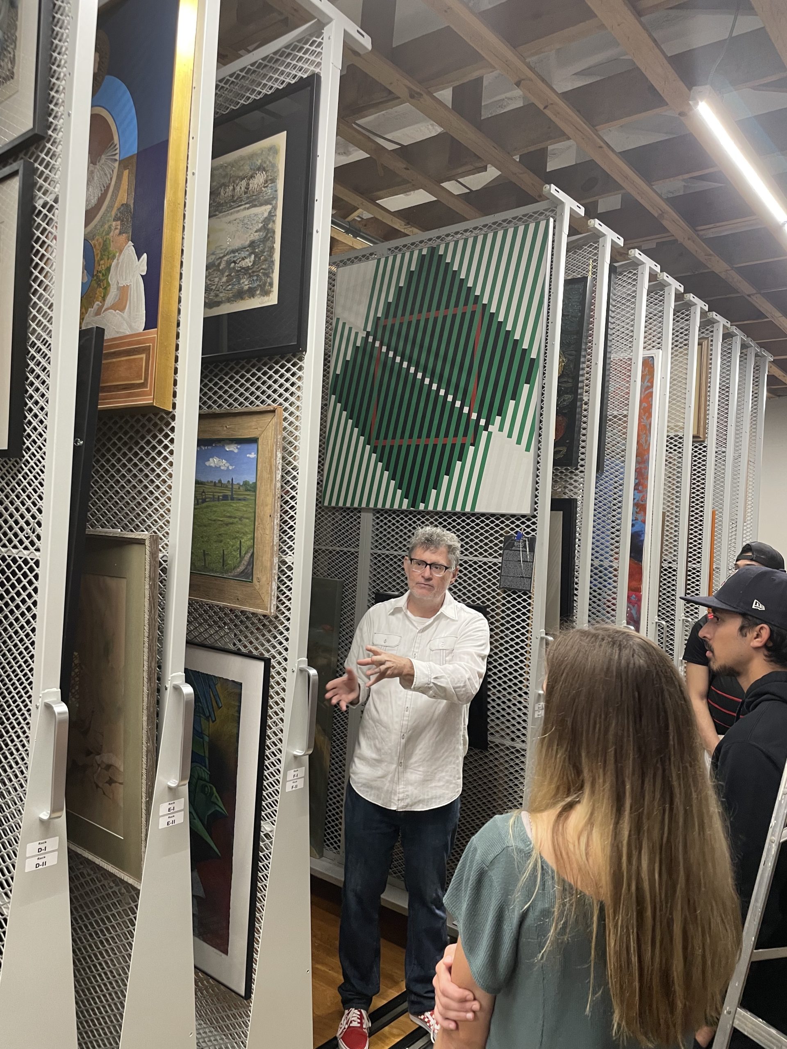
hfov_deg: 53.1
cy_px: 524
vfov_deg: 67.3
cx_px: 394
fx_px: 788
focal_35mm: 26
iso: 125
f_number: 1.6
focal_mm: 4.2
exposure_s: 1/63
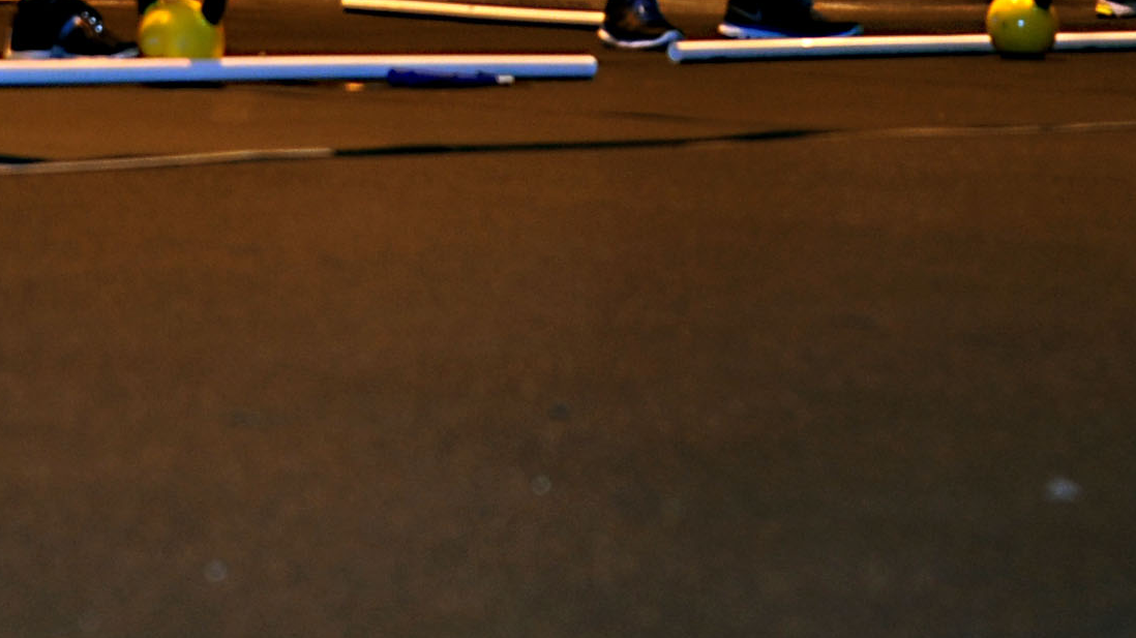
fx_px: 4156
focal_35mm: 138
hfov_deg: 15.5
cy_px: -824
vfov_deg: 8.2
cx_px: 251
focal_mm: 34
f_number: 4
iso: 500
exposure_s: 1/15
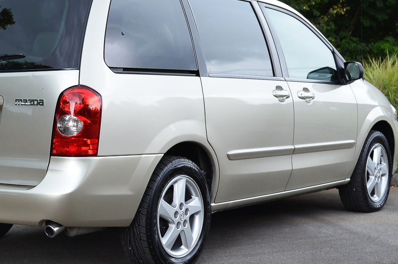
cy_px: 106
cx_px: 130
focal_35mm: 72
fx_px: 795
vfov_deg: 18.8
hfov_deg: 27.9
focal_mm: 34
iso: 500
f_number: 5
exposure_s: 1/60
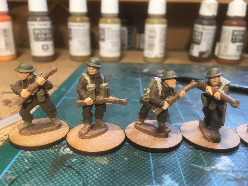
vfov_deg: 48.2
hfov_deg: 61.7
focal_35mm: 29
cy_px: 93
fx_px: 208
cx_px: 124
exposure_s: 1/33
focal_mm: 4.15
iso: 25
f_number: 2.2
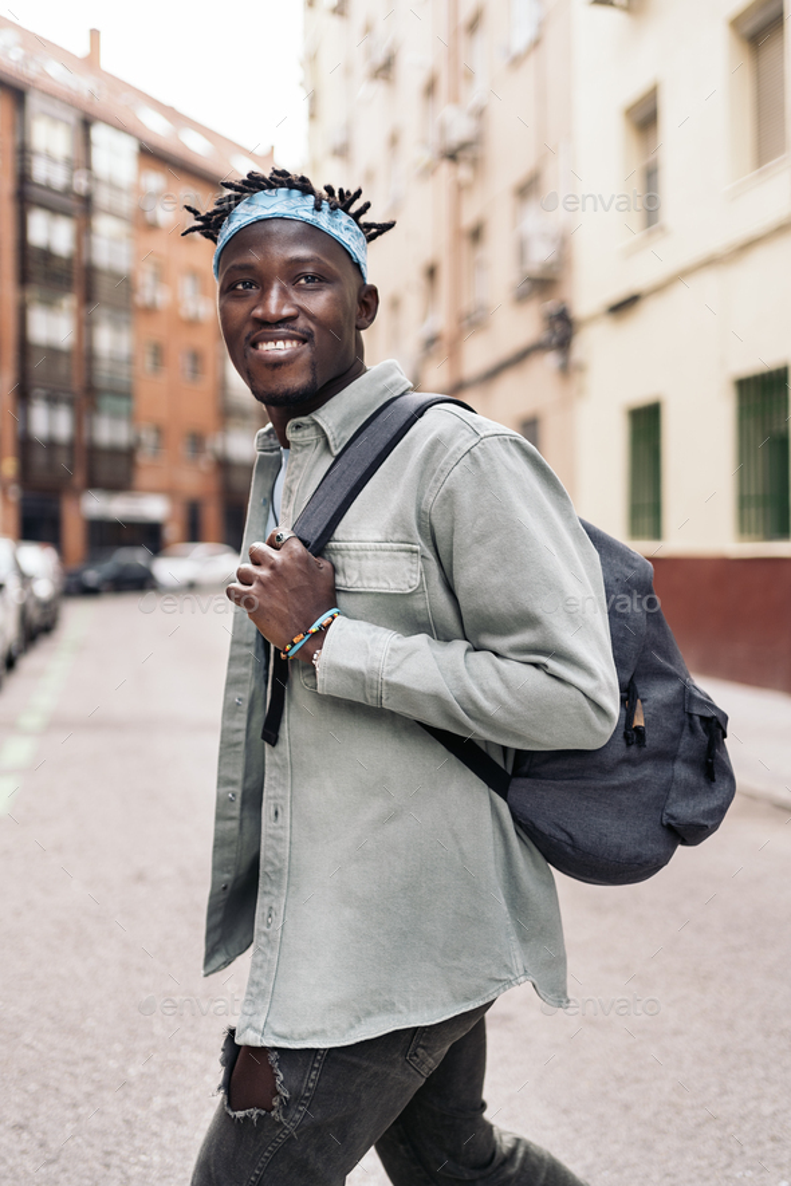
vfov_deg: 54.4
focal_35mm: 35
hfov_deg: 37.9
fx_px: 1153
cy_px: 593
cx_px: 396
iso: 125
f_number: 1.8
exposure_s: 1/640
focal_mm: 35
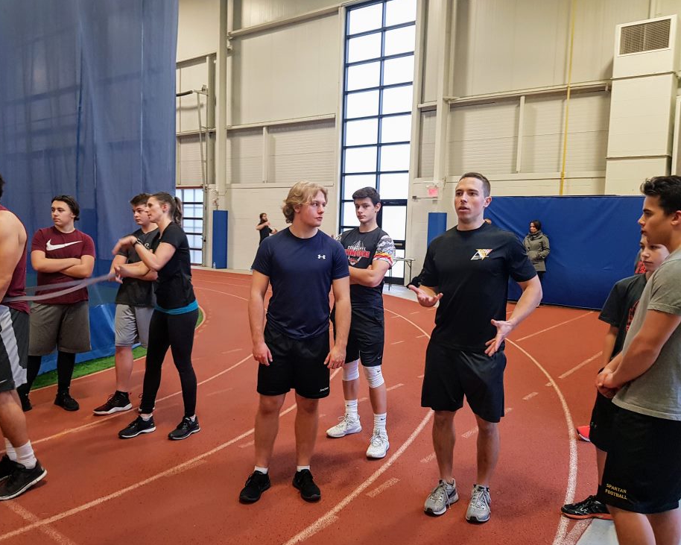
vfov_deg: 51.5
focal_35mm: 28
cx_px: 306
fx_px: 564
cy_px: 280
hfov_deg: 62.1
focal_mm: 4.3
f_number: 1.7
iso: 160
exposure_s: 1/40
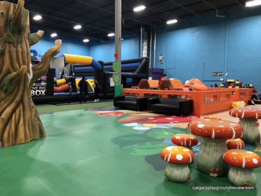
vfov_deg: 49.7
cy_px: 98
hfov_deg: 63.4
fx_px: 211
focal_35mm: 28
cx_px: 130
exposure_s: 1/15
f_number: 1.8
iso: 40
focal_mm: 4
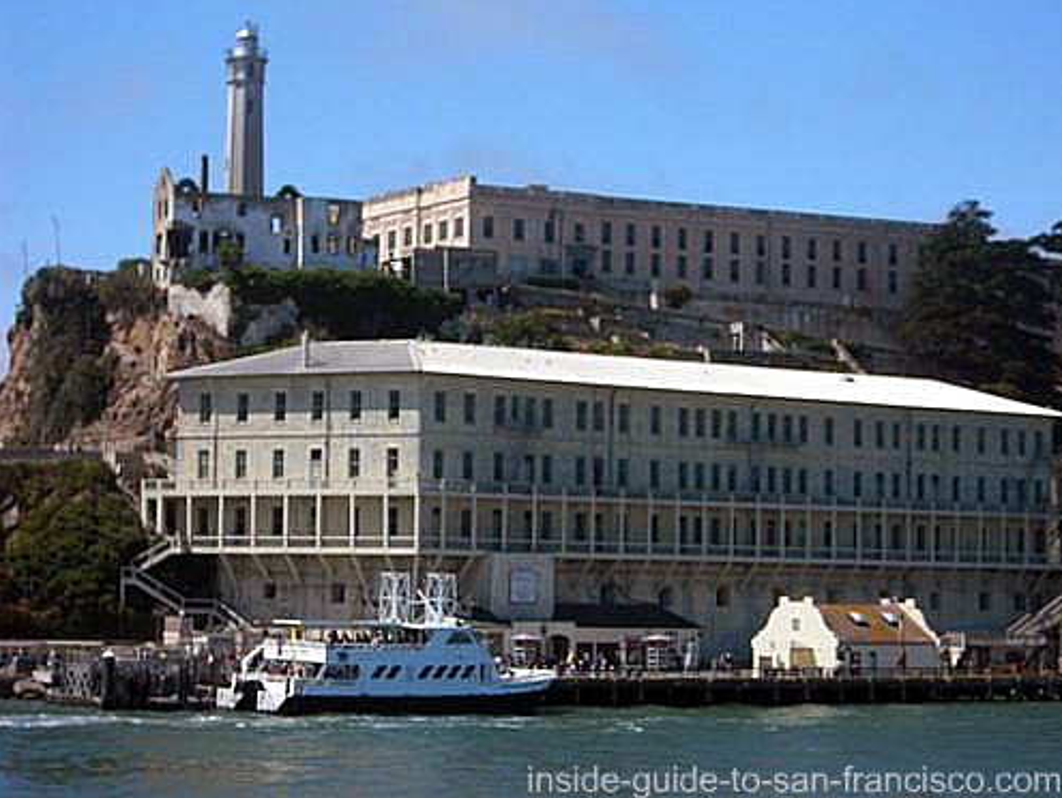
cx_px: 532
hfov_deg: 18.0
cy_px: 398
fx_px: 3346
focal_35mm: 109
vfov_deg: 13.6
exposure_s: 1/320
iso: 50
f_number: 5.3
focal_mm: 18.9
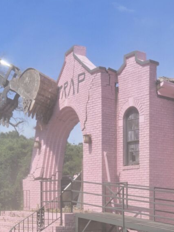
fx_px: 449
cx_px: 114
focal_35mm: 67
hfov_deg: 21.8
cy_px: 216
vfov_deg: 27.7
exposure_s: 1/1804
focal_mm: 5.4
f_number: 1.8
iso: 25
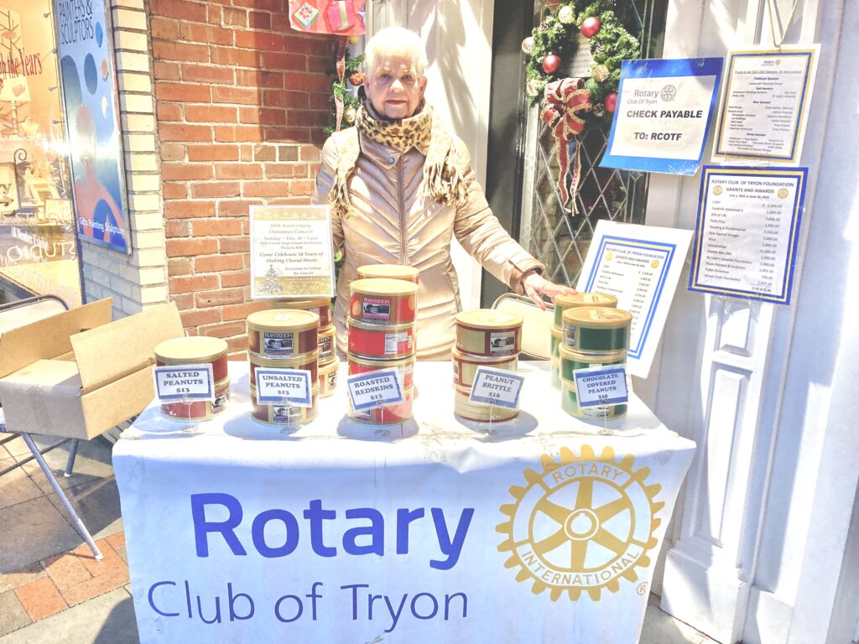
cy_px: 322
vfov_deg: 49.7
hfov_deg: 63.4
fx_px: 695
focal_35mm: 28
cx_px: 430
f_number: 1.8
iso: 250
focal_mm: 3.99
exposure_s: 1/60
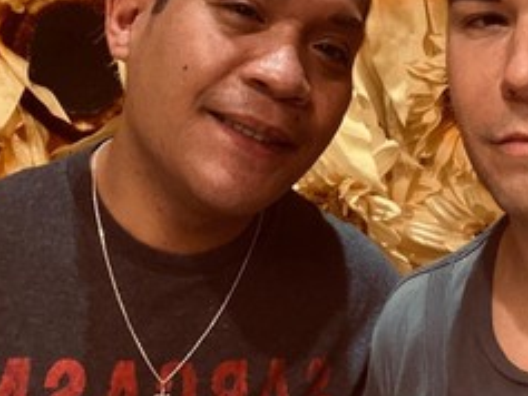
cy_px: 67
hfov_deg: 30.9
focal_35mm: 62
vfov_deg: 23.3
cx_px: 363
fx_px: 946
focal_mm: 2.71
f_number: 2.2
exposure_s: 1/30
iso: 500
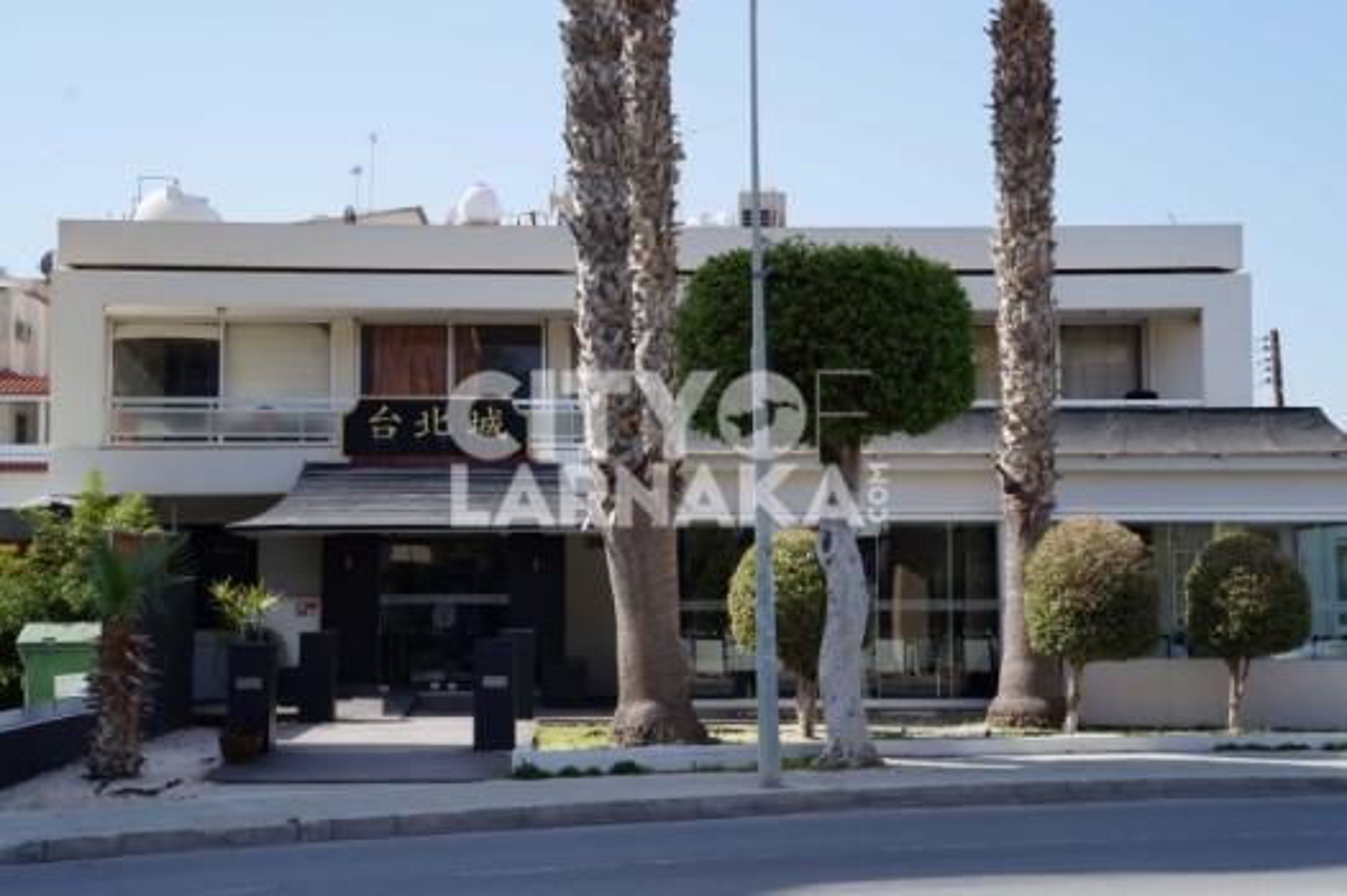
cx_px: 674
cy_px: 448
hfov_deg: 37.9
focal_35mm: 52
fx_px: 1963
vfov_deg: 25.7
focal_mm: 35
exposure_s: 1/60
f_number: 13
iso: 100
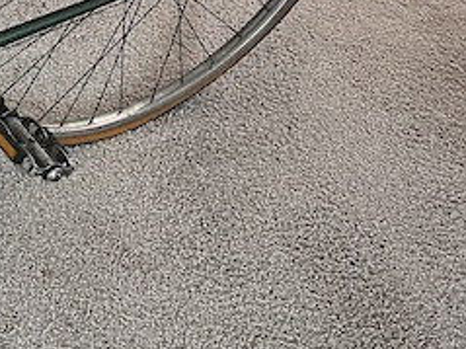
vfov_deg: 16.5
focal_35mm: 87
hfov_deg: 19.3
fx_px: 1171
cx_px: -257
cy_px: -27
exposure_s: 1/89
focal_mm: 5.7
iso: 125
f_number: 1.5
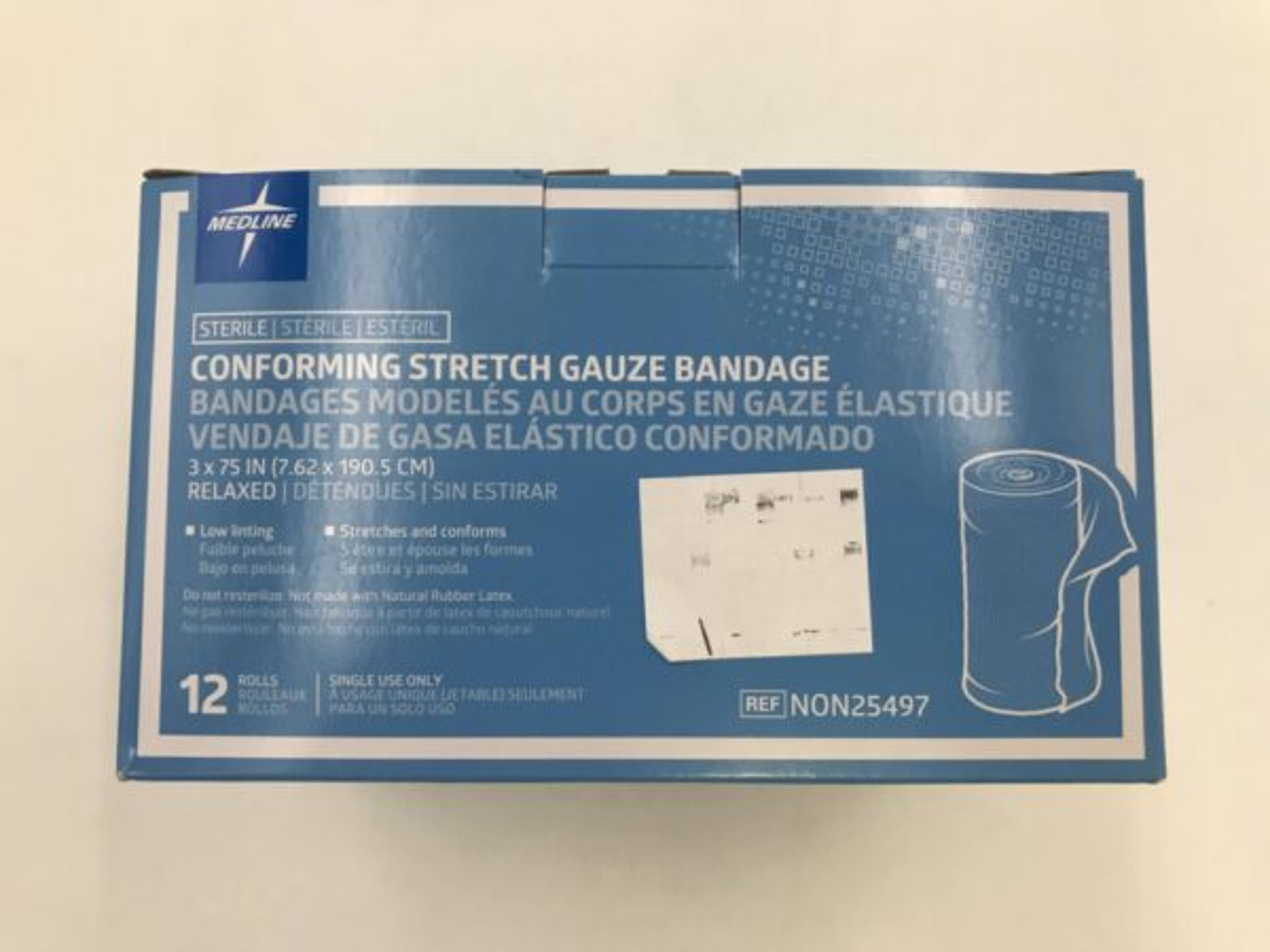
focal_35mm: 28
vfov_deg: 49.7
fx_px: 1027
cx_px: 635
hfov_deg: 63.4
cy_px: 476
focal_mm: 3.99
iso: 20
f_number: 1.8
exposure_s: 1/30
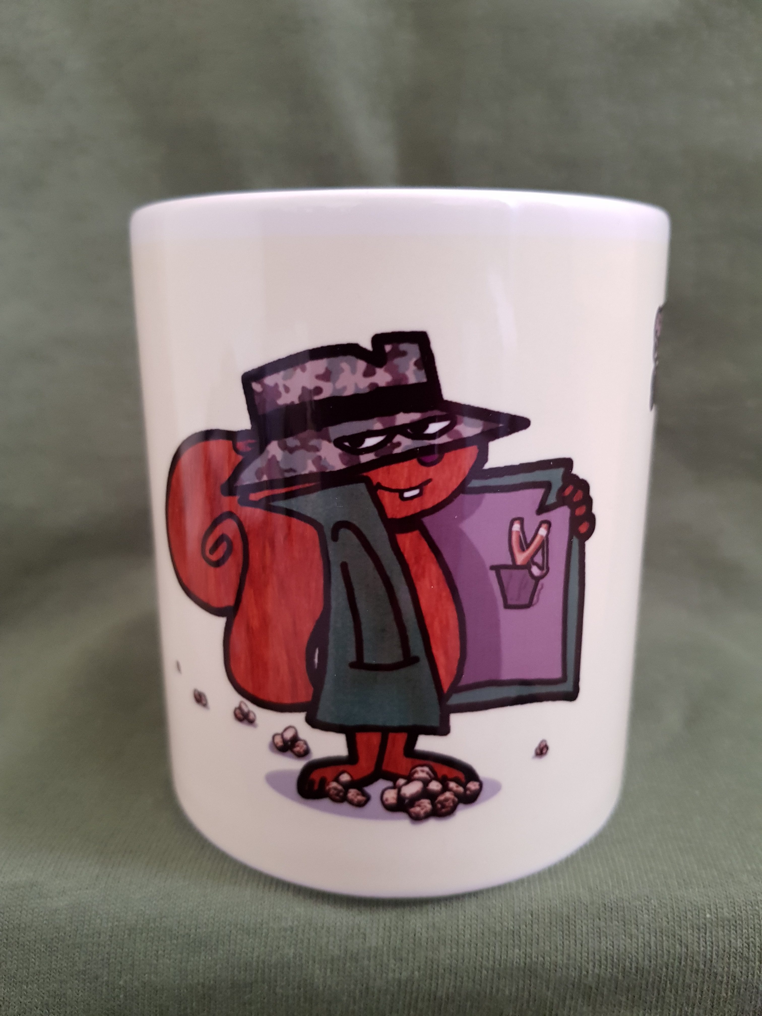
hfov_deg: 53.1
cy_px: 508
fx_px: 763
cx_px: 381
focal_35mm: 26
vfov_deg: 67.3
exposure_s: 1/33
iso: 250
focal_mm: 4.2
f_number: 1.7
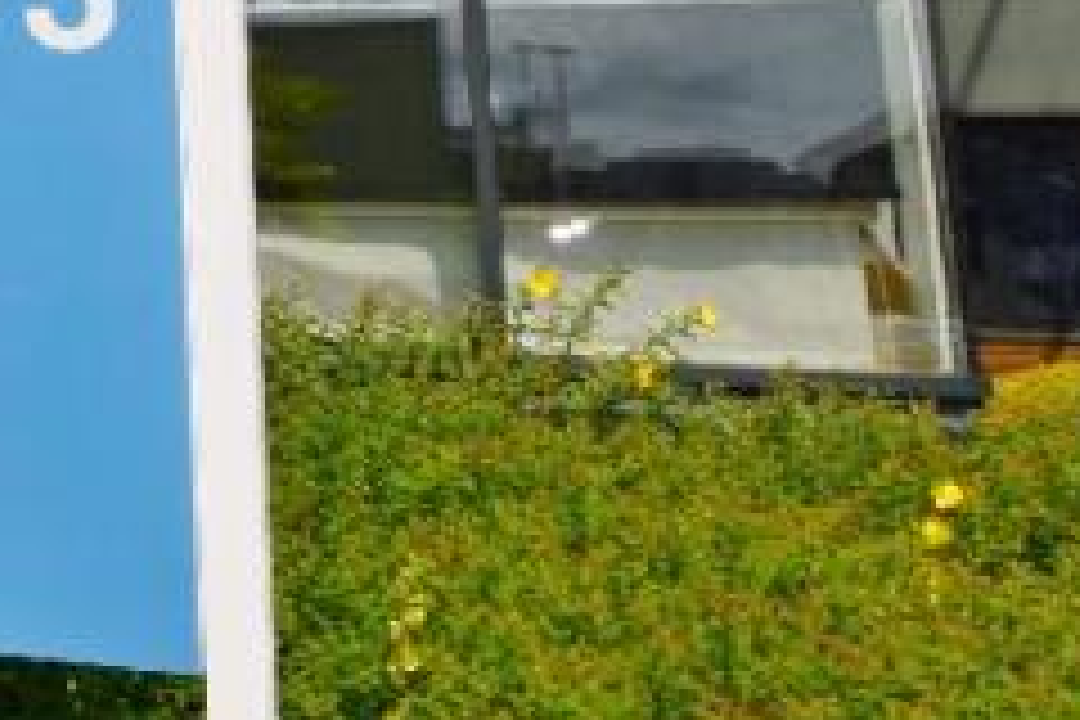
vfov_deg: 19.6
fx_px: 1920
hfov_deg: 24.0
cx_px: -580
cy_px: -209
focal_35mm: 64
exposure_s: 1/200
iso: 100
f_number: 13
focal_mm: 10
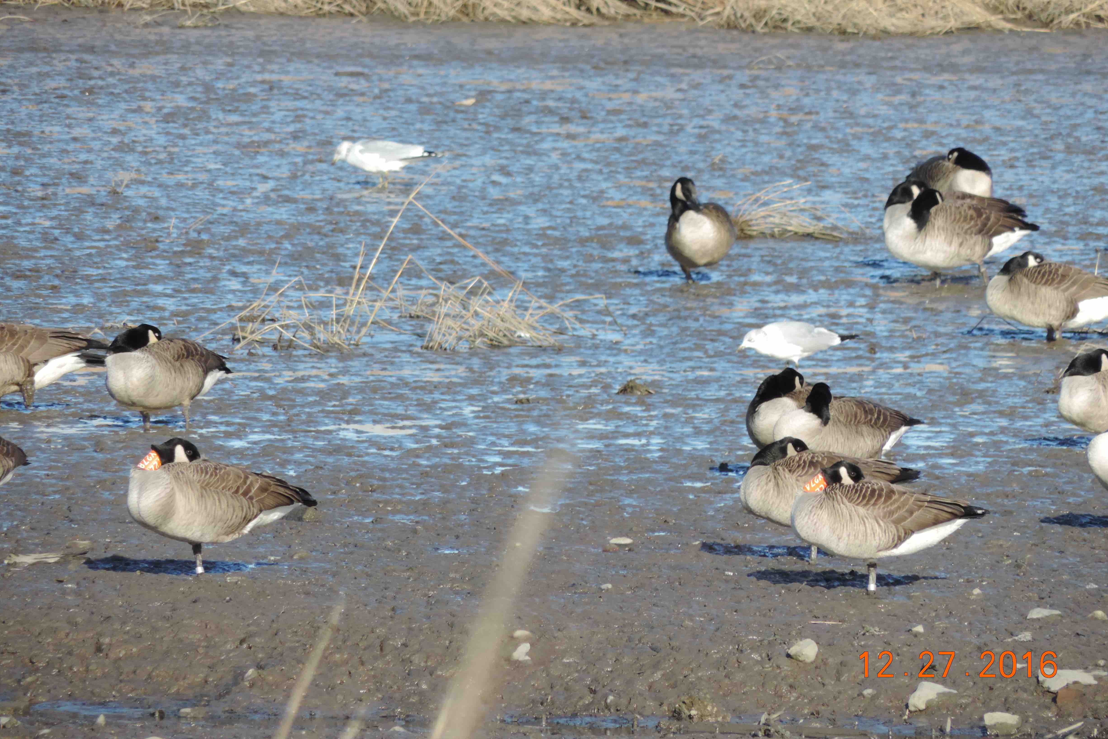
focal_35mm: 781
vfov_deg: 1.8
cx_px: 554
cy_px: 336
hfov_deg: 2.6
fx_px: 24036
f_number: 5.1
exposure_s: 1/400
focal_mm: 133.7
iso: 125
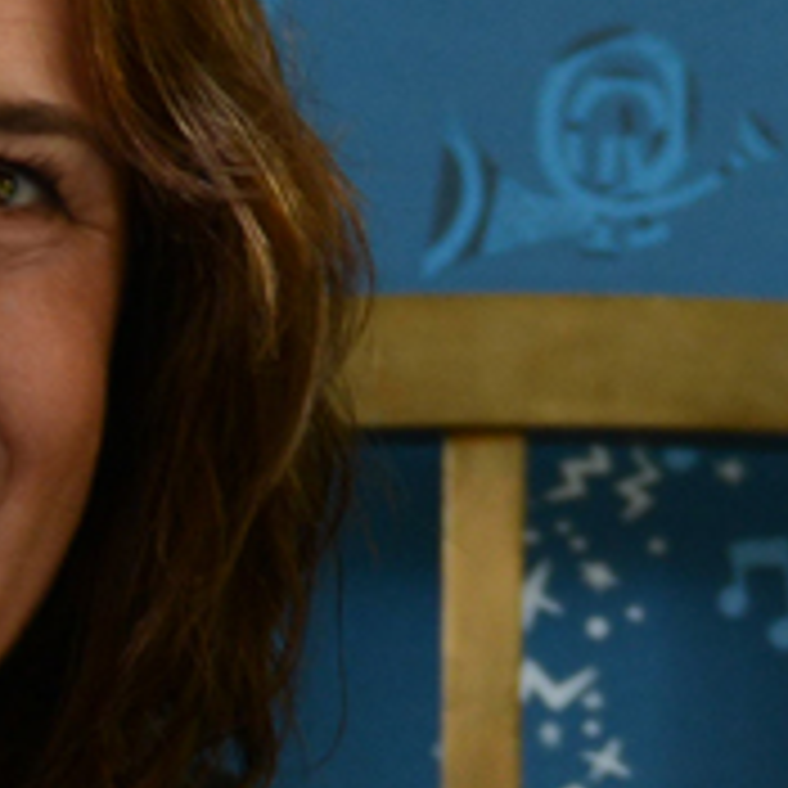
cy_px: 2008
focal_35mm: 250
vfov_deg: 6.6
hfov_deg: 6.9
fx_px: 6439
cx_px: -353
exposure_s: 1/125
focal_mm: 28
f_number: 2.8
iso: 400
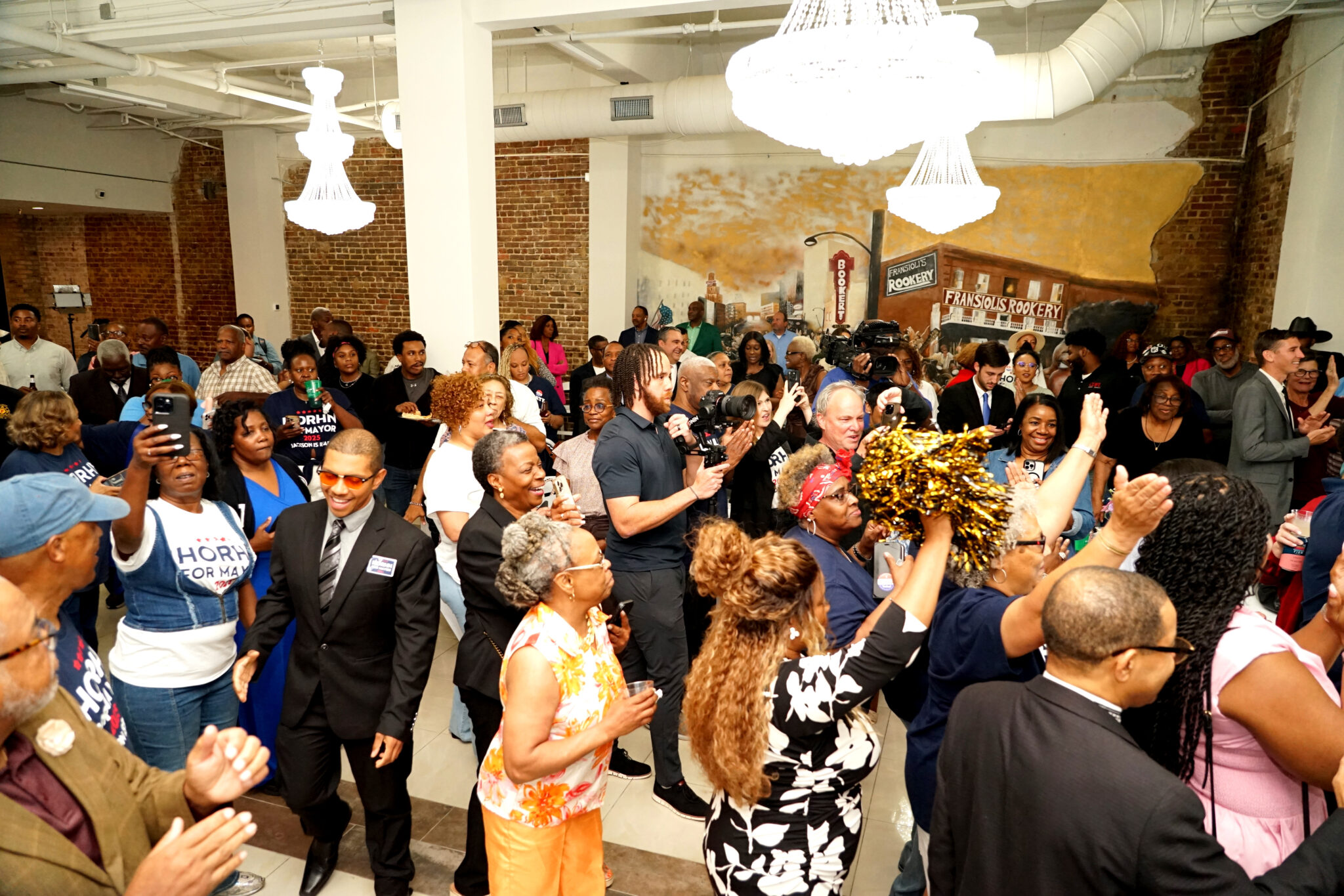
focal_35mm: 24
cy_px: 448
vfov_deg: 53.1
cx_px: 672
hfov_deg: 73.7
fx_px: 896
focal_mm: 24
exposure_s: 1/160
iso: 3200
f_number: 4
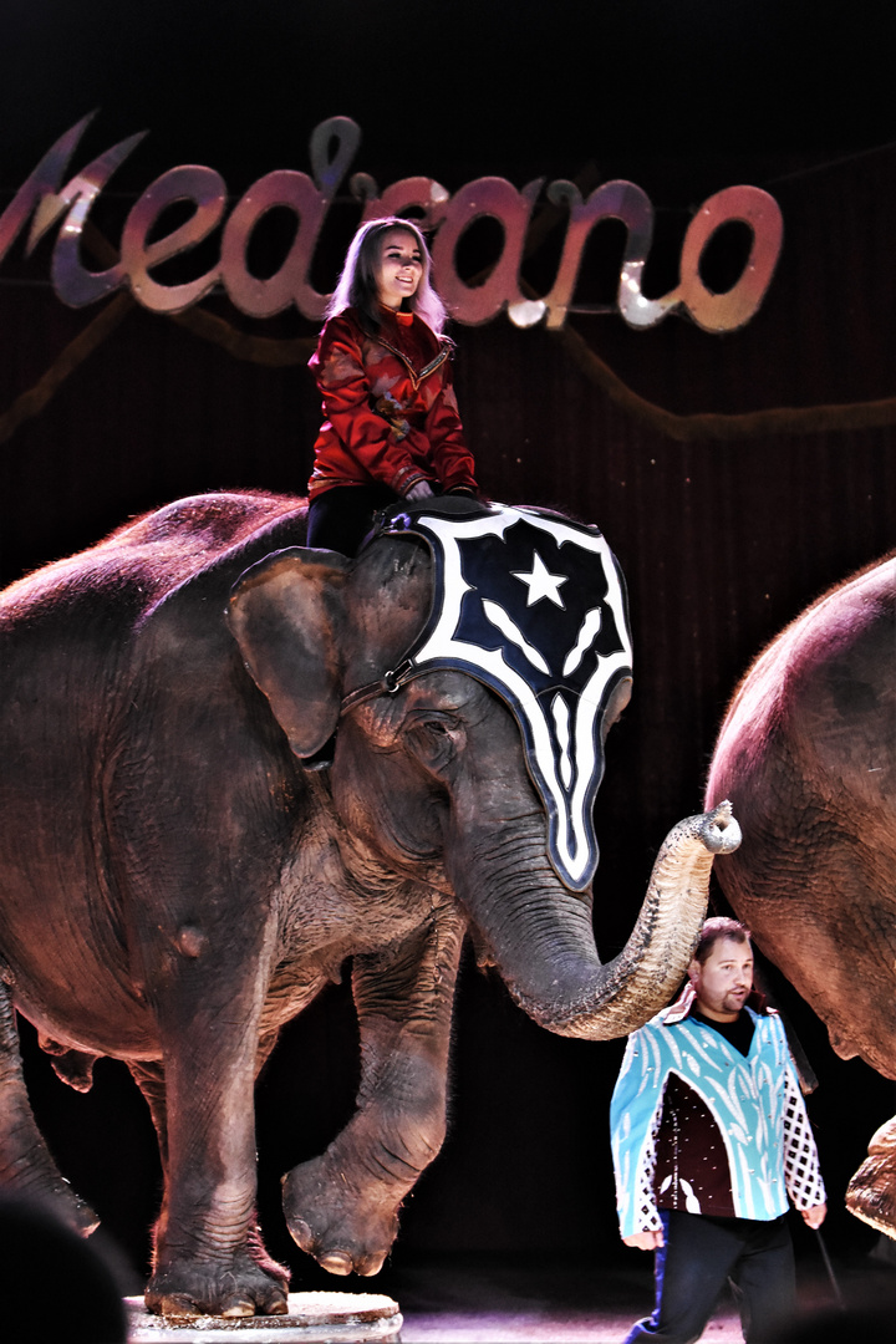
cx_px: 448
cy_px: 672
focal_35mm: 112
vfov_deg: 18.2
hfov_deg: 12.2
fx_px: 4200
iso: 5000
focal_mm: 75
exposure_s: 1/200
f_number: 3.2
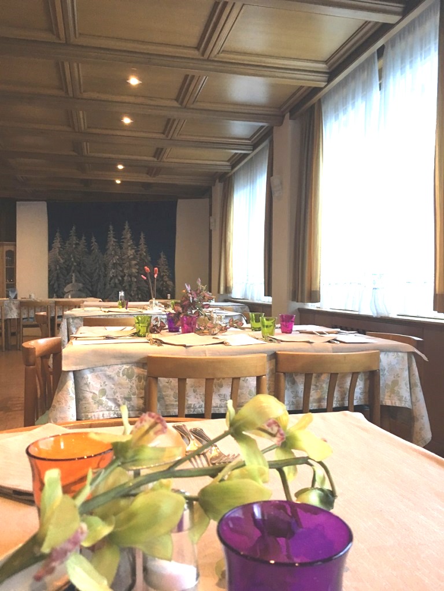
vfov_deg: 61.6
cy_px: 296
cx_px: 222
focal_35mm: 29
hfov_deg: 48.3
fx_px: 496
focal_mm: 4.15
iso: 64
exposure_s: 1/33
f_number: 2.2
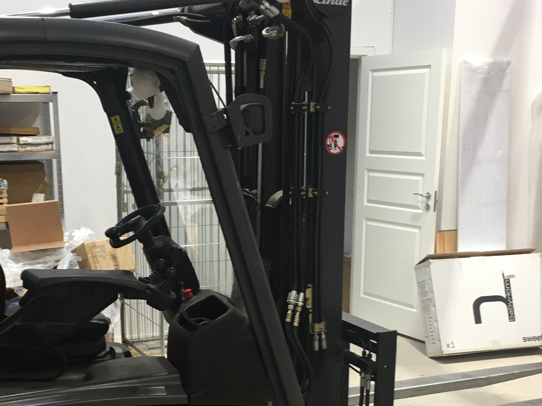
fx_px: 799
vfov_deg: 28.2
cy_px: 304
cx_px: 212
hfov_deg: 37.3
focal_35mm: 51
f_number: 2.2
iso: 64
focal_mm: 4.15
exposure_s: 1/33
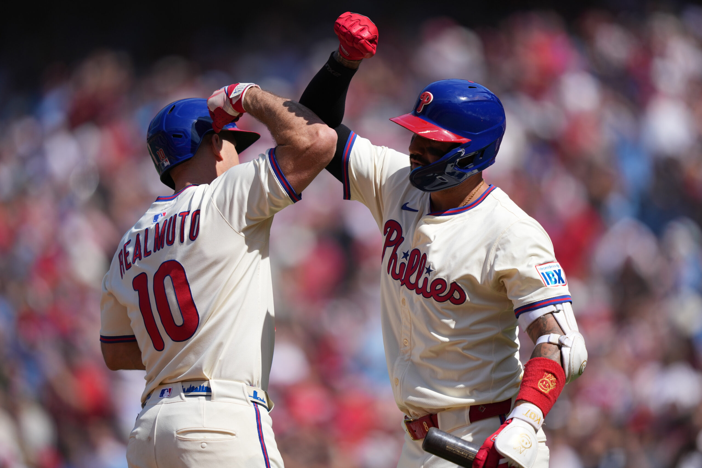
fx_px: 7800
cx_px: 351
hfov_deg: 5.2
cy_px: 234
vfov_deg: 3.4
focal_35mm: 400
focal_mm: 400
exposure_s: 1/4000
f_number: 2.8
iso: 200
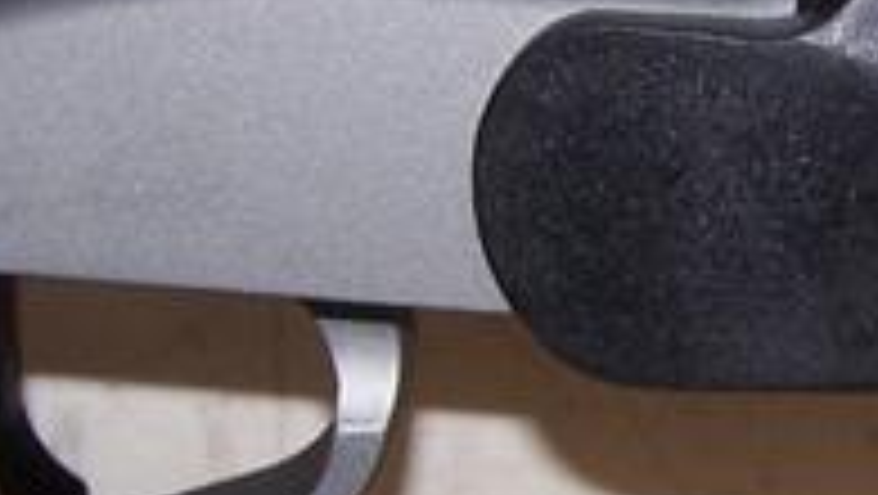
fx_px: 3960
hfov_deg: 12.5
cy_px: 148
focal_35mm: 170
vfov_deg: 7.2
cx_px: 892
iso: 80
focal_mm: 6.3
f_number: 2.8
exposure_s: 1/60
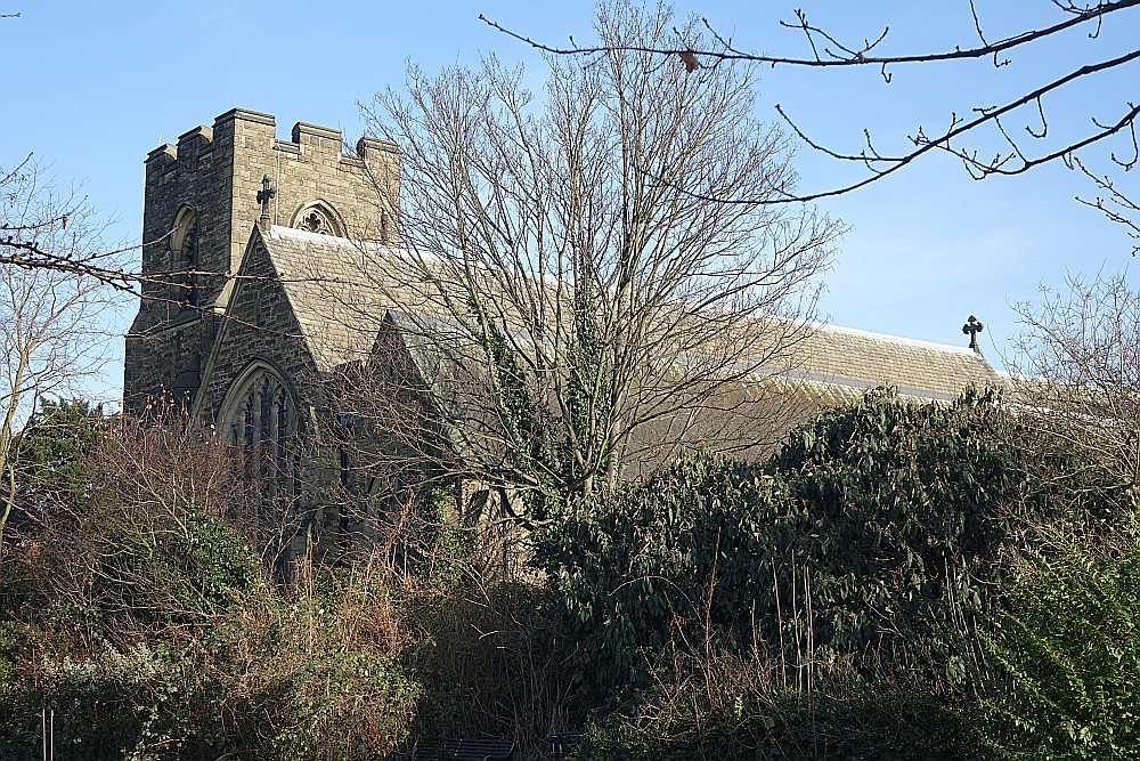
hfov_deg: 37.5
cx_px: 570
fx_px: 1678
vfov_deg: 25.5
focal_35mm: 53
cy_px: 380
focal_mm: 19.37
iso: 125
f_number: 4
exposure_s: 1/400
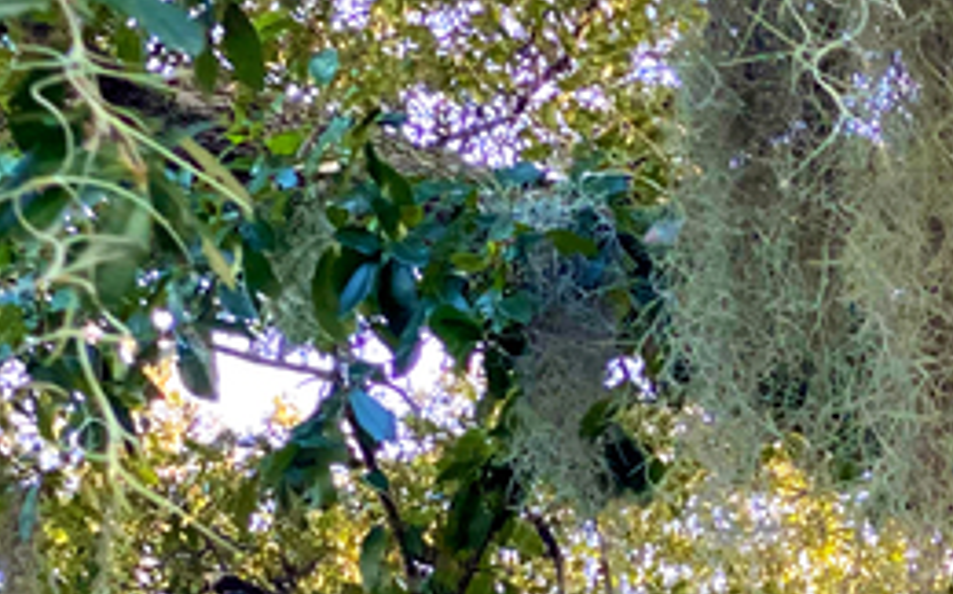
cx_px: 1085
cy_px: 449
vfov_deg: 6.8
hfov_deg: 10.8
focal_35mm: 191
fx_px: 4956
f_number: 2
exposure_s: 1/122
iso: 100
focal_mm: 6
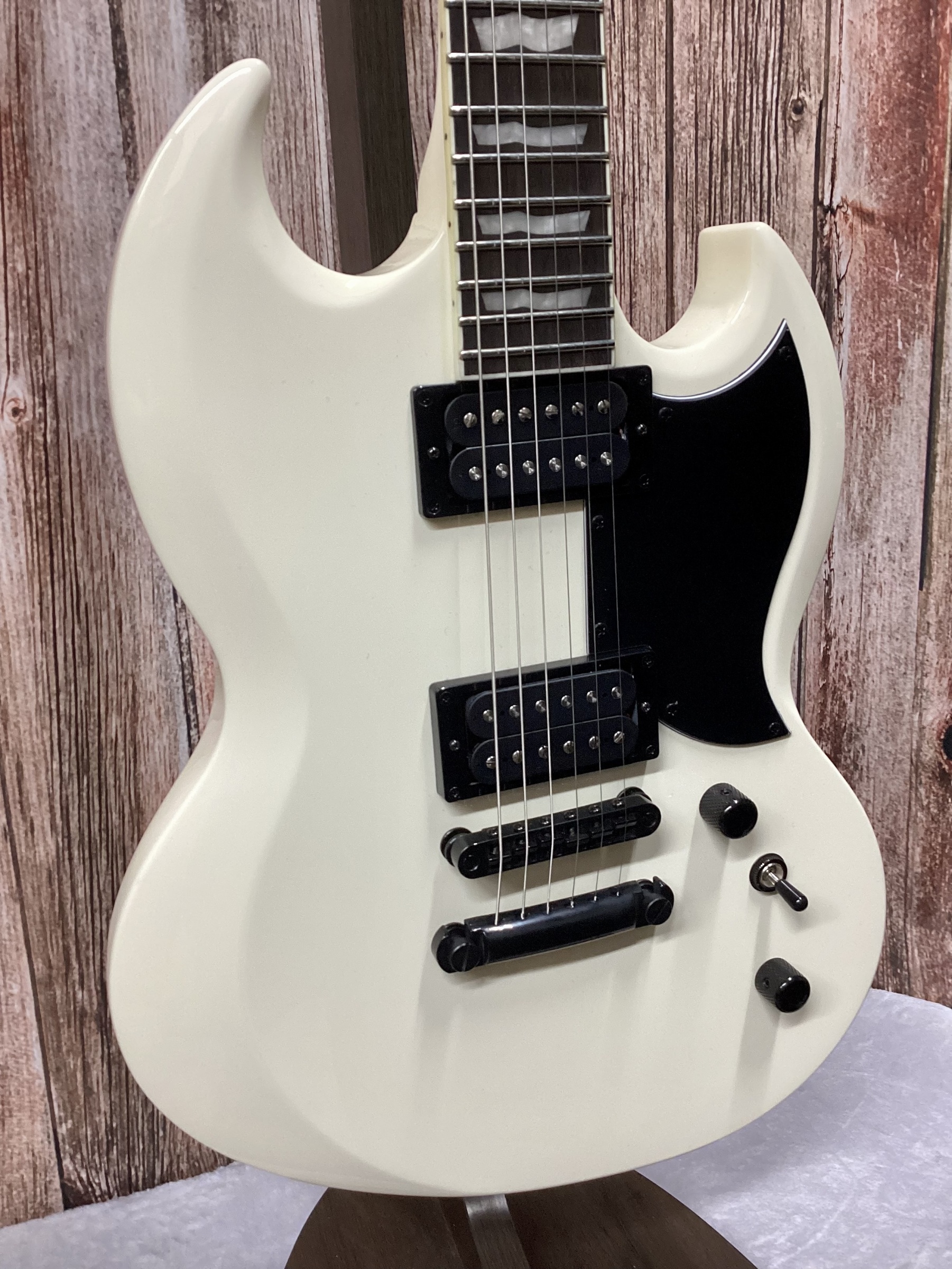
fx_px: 1136
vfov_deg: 58.3
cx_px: 476
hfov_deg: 45.5
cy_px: 634
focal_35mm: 31
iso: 200
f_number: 2.4
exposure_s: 1/60
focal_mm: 3.3
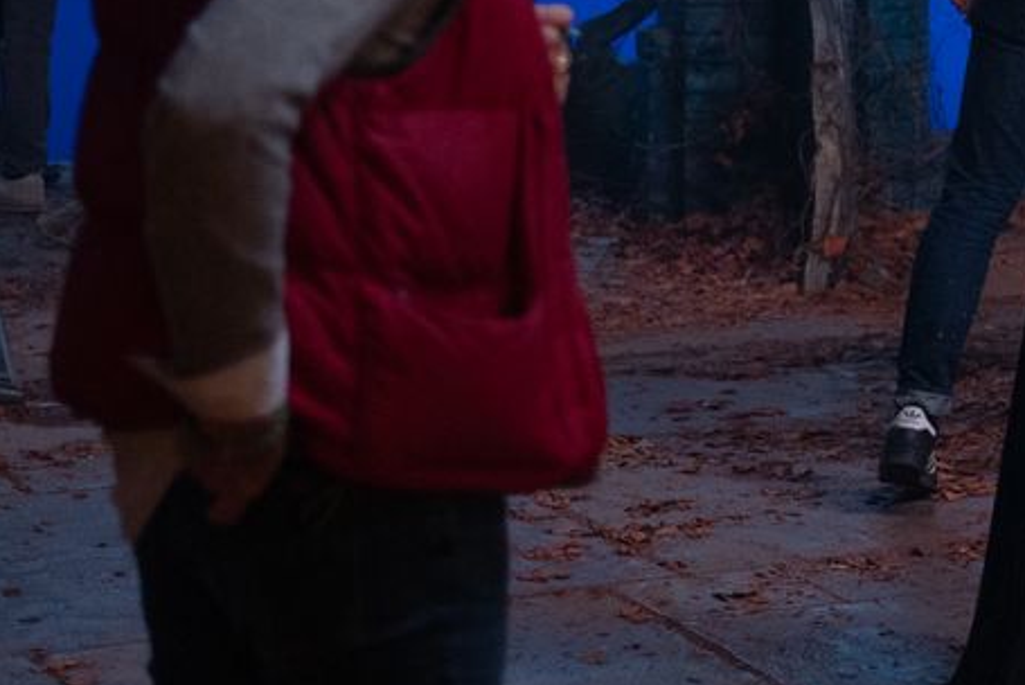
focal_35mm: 123
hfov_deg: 15.2
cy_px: 177
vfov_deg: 11.1
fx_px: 3504
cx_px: 1615
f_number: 1.8
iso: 2000
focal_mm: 35
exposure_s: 1/125
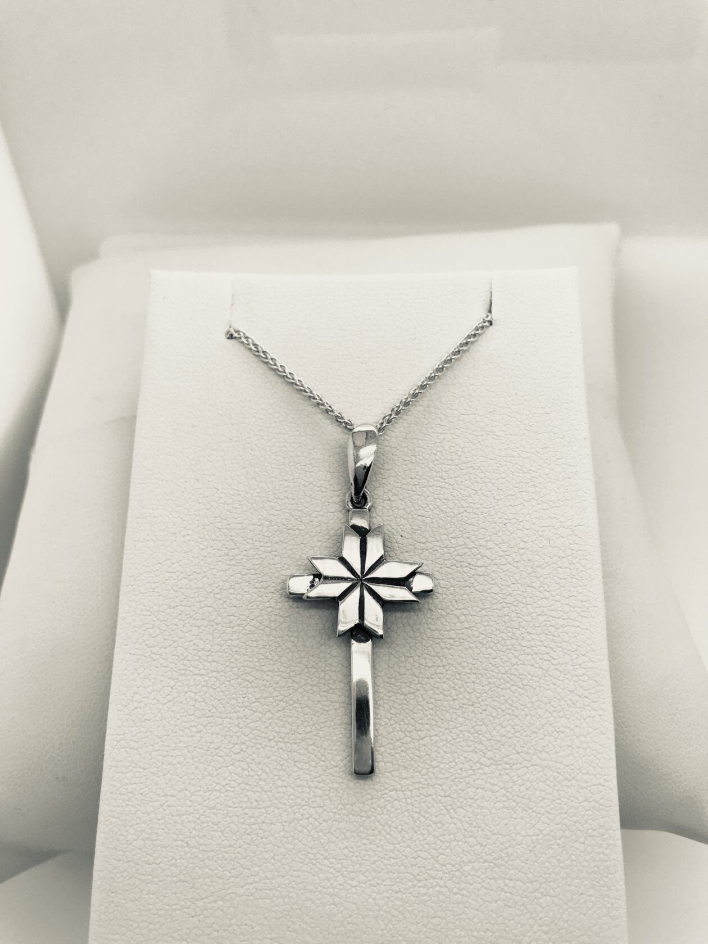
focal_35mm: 28
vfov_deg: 63.4
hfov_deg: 49.7
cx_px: 354
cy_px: 472
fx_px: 764
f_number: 1.8
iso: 20
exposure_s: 1/1953
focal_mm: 3.99
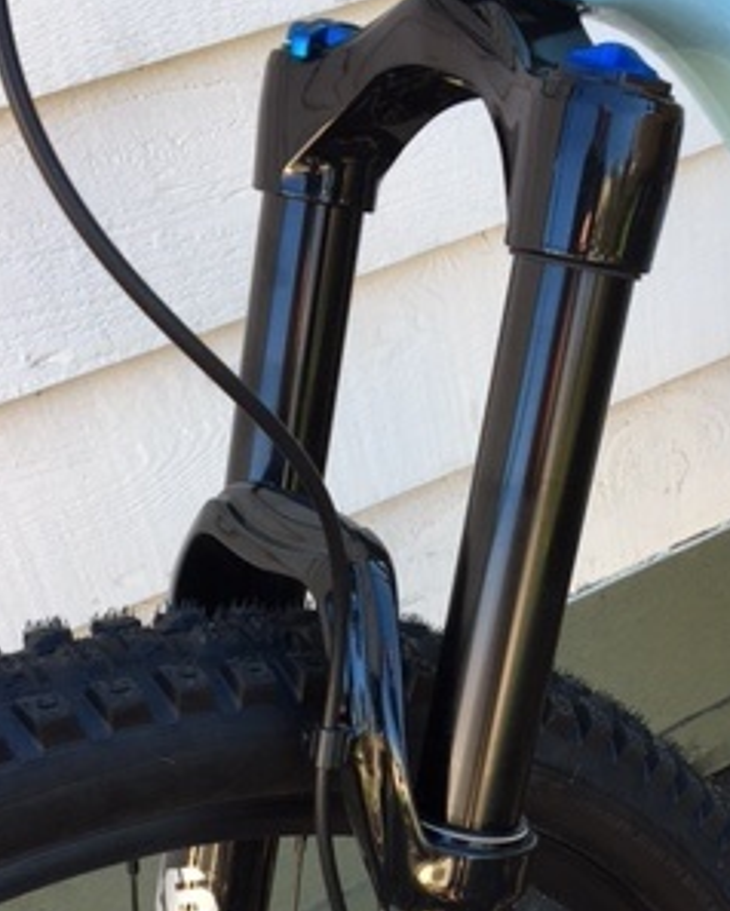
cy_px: 816
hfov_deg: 24.9
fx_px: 1646
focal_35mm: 61
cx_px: 469
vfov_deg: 29.7
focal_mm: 4.15
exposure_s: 1/120
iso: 40
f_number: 2.2
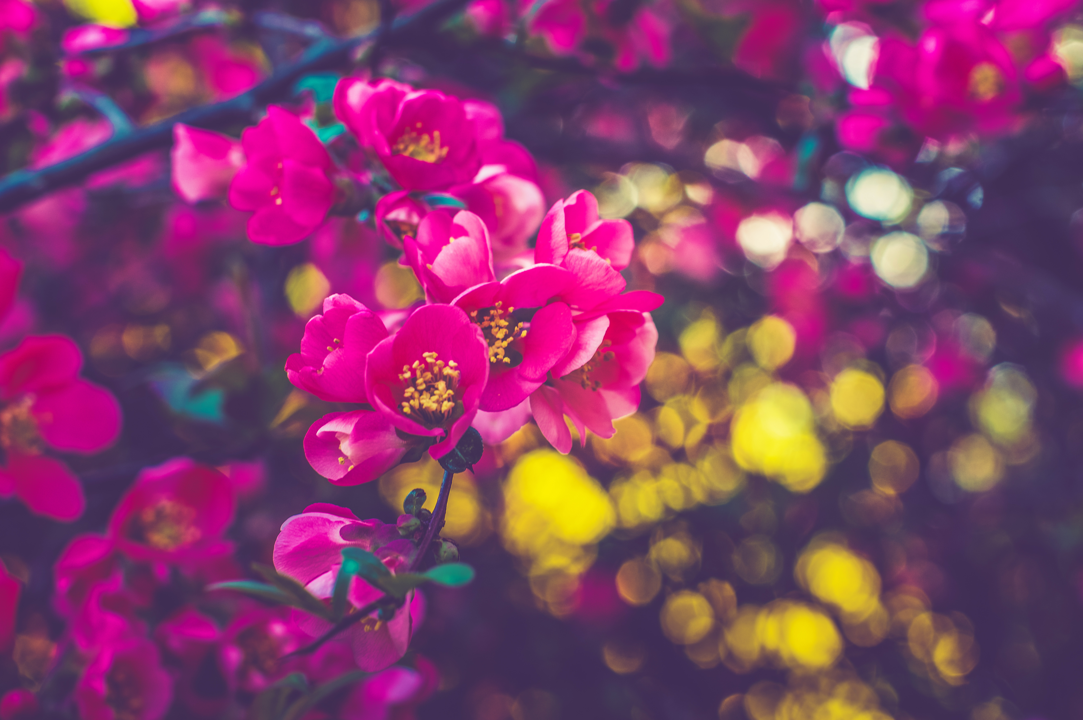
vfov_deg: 18.1
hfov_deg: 27.0
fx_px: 2254
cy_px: 360
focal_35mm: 75
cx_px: 542
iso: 200
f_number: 4.5
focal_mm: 50
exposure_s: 1/50
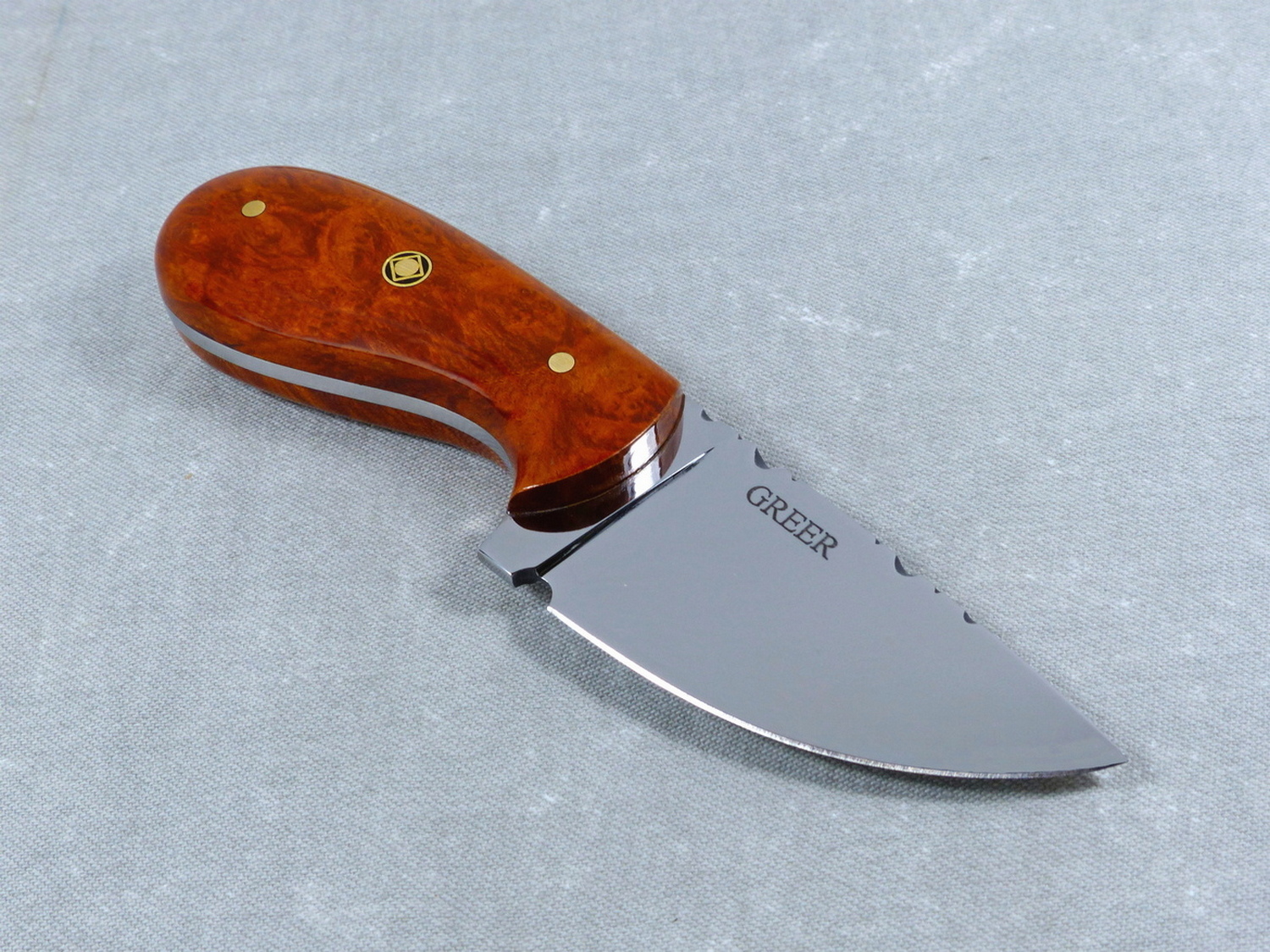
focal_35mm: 52
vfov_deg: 28.0
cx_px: 635
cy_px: 476
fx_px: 1908
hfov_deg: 36.8
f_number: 5.6
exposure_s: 1/80
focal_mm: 9.4
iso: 100
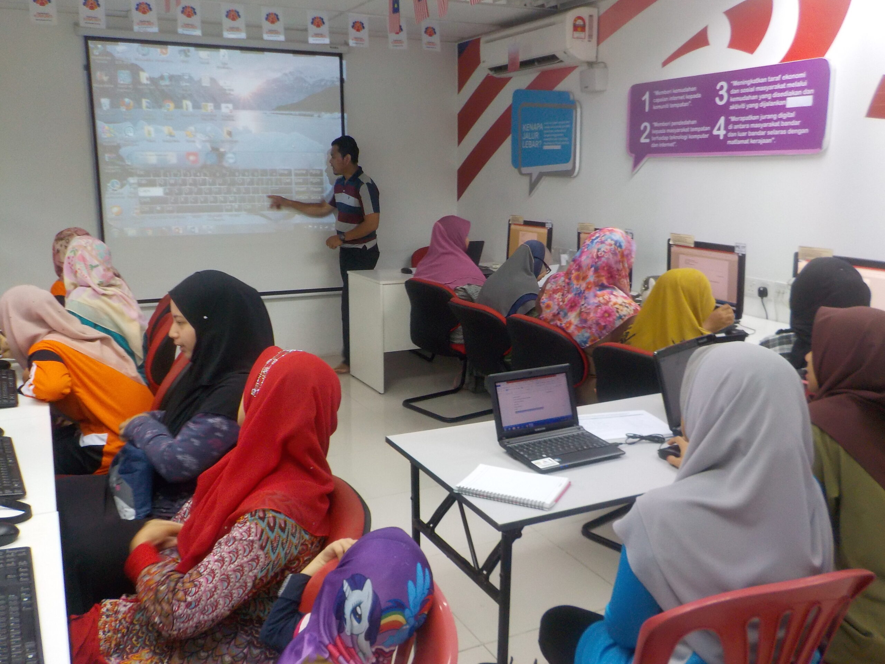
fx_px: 767
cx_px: 442
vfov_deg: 46.8
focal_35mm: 30
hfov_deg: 60.0
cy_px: 332
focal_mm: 4.1
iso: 220
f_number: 3.3
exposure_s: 1/30
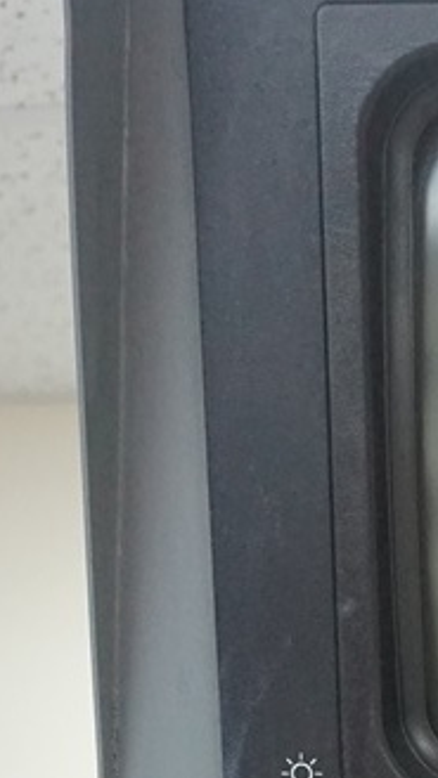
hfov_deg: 12.7
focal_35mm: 88
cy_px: 1003
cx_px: 743
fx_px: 1817
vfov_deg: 21.9
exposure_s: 1/160
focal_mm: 18
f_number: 4
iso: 2500
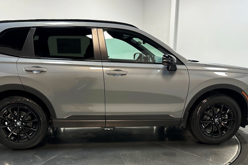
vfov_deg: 34.2
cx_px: 108
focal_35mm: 38
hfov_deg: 50.6
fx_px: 262
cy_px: 127
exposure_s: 1/60
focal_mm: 6.86
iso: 400
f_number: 1.78
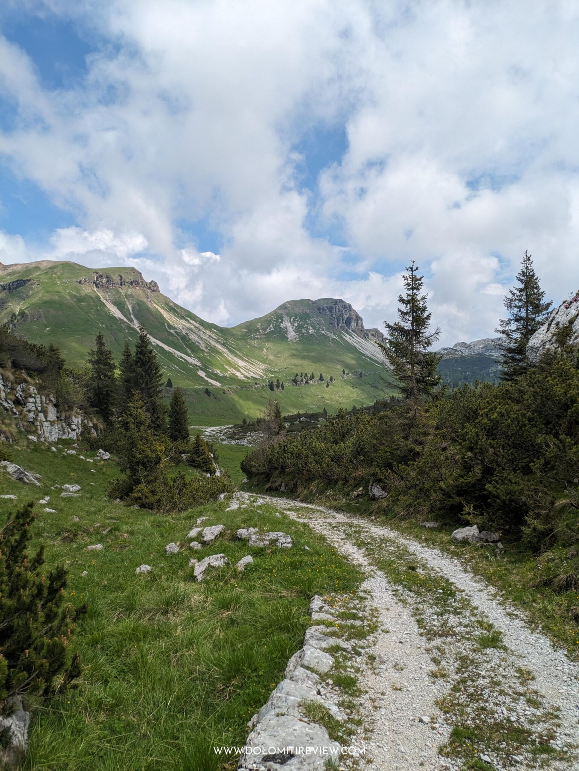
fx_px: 557
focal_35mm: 25
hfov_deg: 54.9
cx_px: 290
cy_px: 386
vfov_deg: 69.4
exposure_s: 1/2294
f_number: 1.89
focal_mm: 5.43
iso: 45
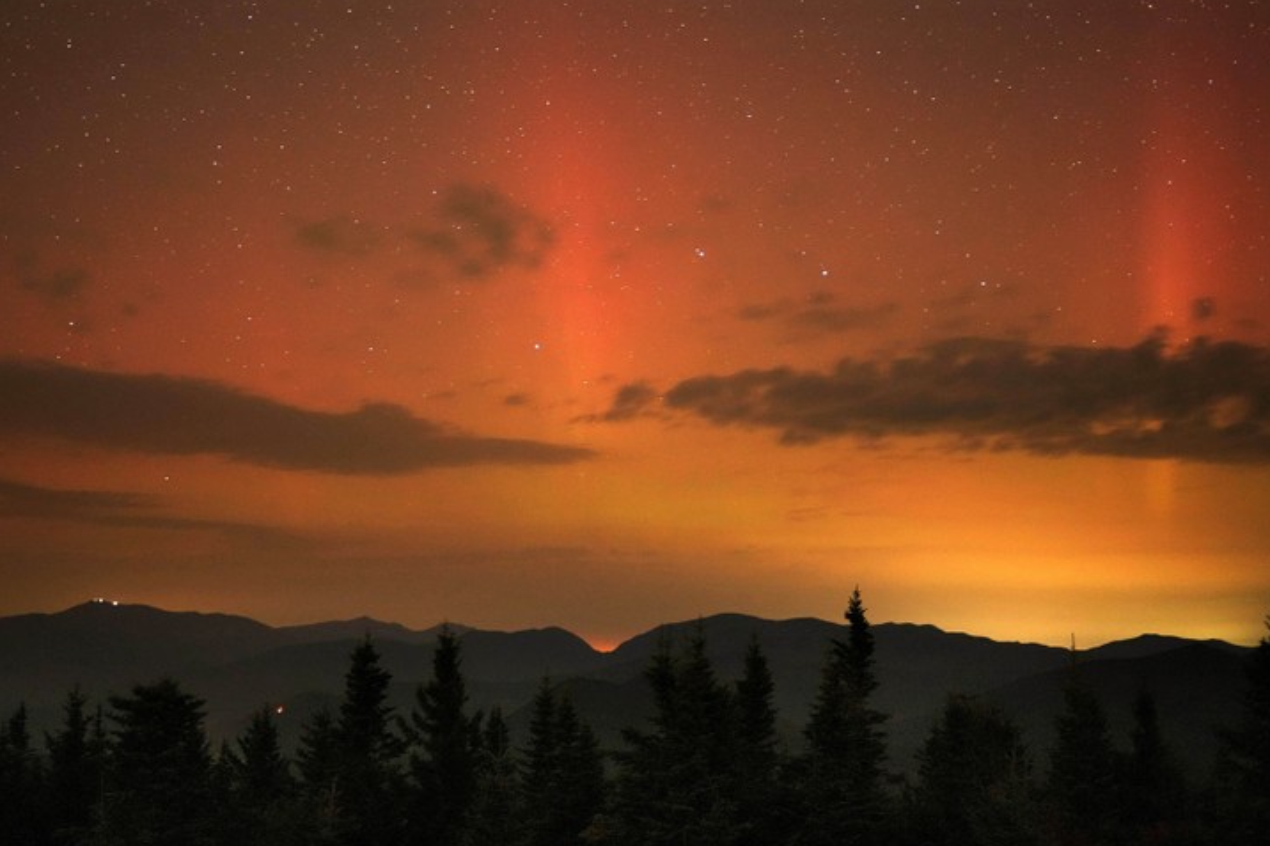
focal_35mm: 44
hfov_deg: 44.5
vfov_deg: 30.5
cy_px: 442
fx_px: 1552
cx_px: 596
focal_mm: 35
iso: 6400
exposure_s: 15
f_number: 1.8
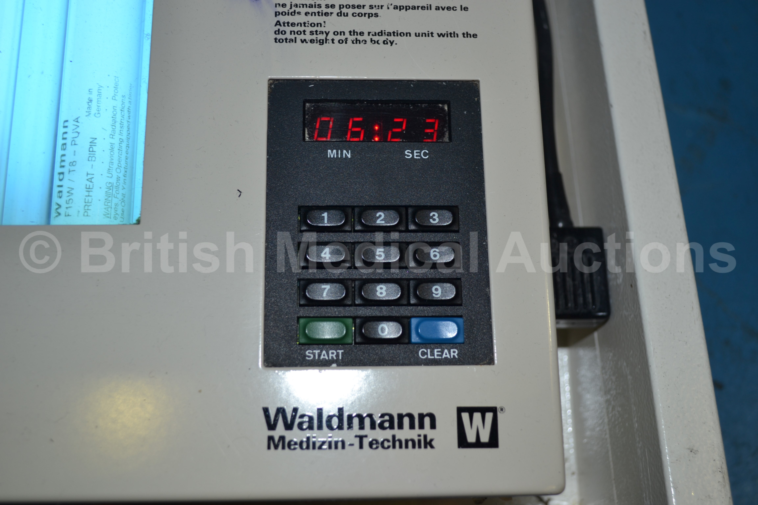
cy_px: 252
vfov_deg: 34.2
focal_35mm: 39
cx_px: 379
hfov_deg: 49.6
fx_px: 821
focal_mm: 26
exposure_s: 1/60
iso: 100
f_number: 4.2
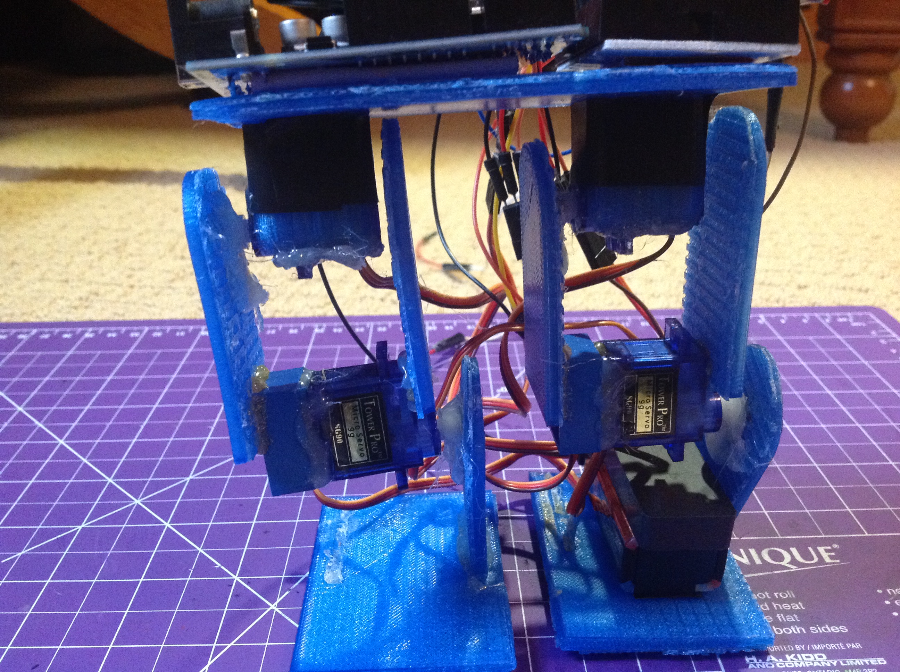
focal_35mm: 35
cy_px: 336
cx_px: 450
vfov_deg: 40.6
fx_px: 909
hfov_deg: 52.7
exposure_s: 1/15
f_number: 2.4
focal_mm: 4.28
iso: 500
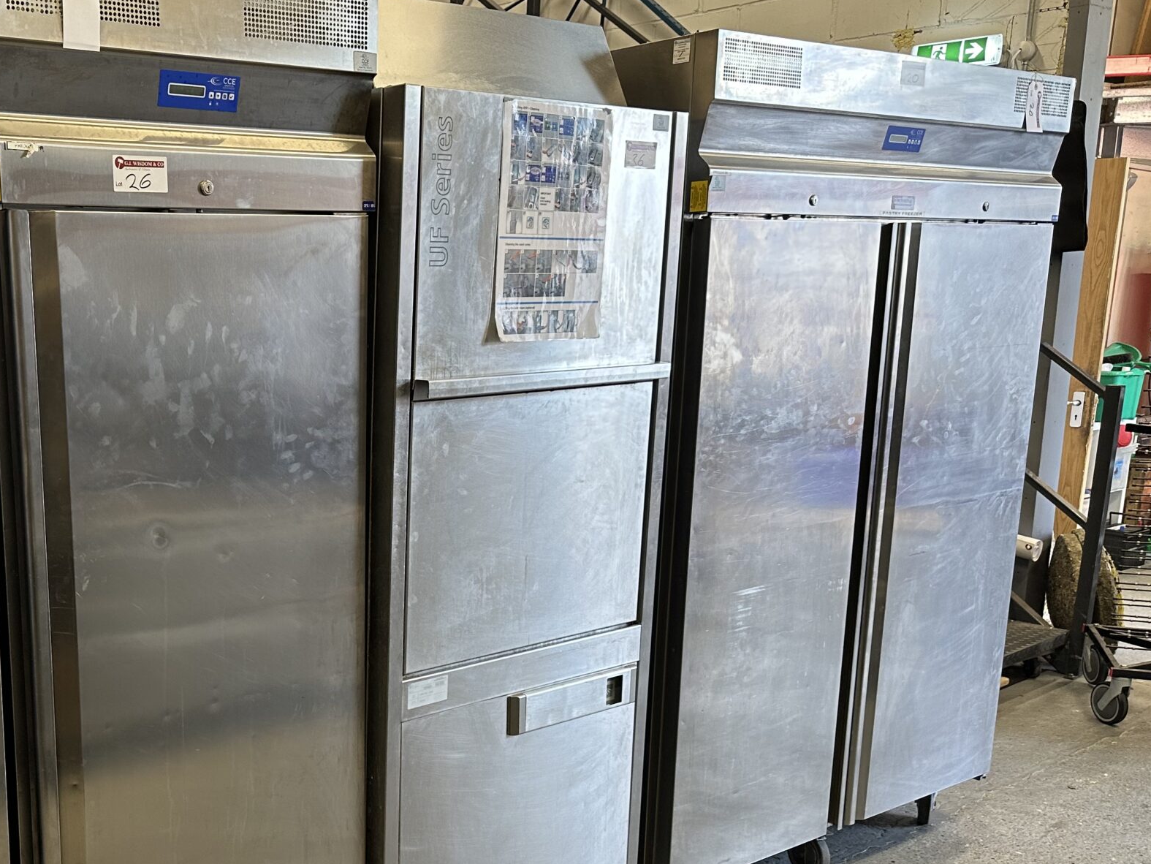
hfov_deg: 45.3
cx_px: 224
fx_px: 1297
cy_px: 579
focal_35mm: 39
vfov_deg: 36.4
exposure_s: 1/50
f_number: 1.78
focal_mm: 6.86
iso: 125
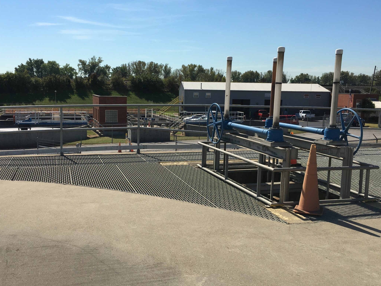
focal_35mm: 36
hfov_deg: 51.3
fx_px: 396
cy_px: 144
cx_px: 178
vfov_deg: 39.7
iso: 25
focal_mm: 4.15
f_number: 2.2
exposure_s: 1/2481
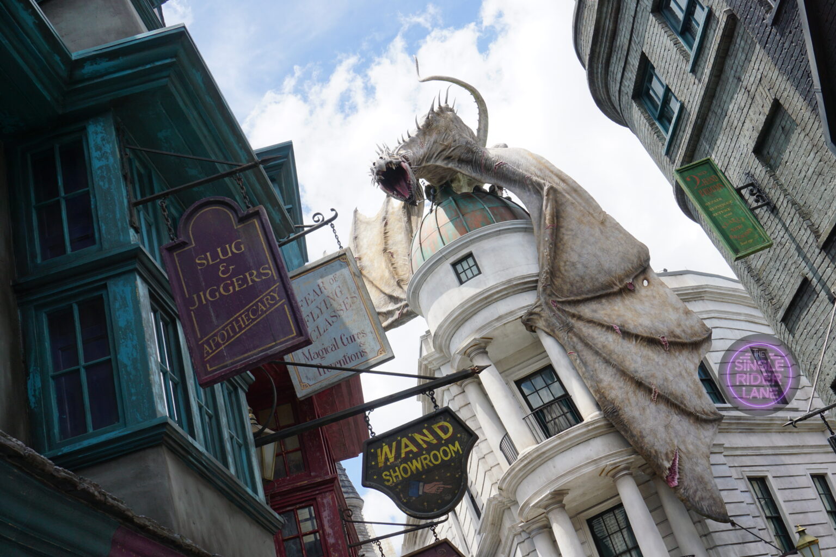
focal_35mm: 46
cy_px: 278
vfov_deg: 28.9
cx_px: 418
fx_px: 1080
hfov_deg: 42.3
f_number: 11
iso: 100
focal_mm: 31
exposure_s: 1/125
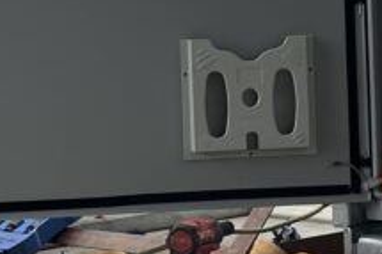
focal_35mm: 176
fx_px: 1866
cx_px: 187
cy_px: -59
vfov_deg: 7.7
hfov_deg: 11.7
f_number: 1.6
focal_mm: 4.2
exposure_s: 1/2451
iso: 32
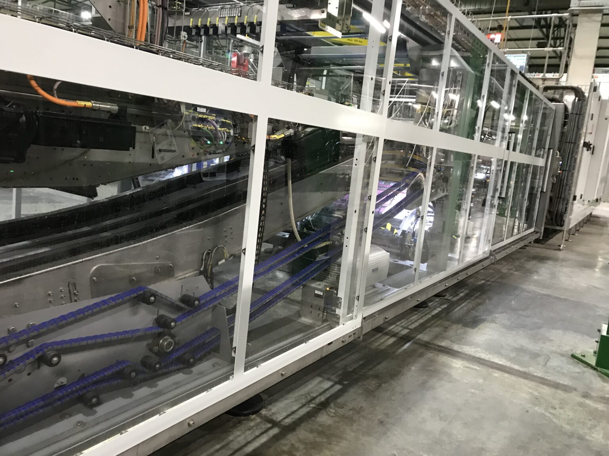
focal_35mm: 28
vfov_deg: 49.7
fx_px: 493
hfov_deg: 63.4
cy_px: 228
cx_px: 304
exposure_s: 1/11
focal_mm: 3.99
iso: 100
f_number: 1.8
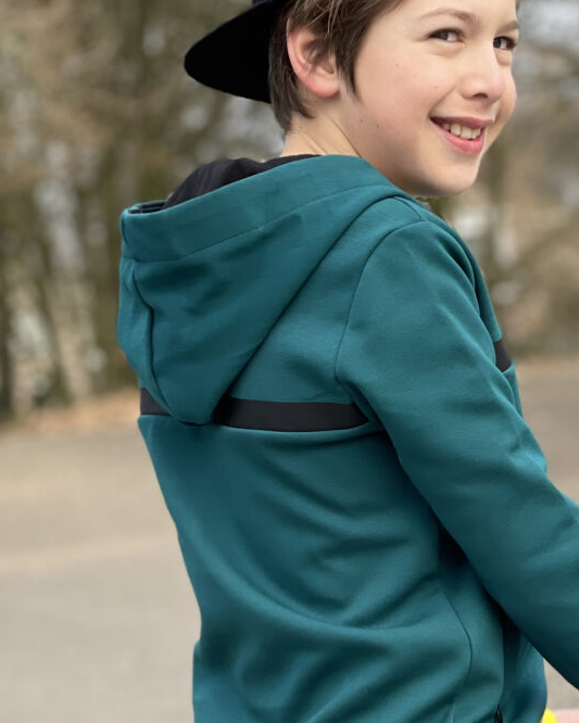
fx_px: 3084
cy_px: 664
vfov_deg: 13.3
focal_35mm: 144
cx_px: 499
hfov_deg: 10.7
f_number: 2.2
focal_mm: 7.5
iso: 20
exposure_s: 1/200
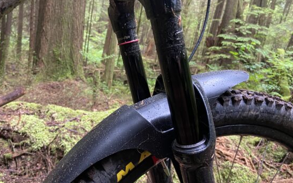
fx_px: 239
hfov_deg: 62.8
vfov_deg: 41.8
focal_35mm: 30
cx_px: 136
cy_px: 99
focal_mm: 4.25
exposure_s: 1/47
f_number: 1.8
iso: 500
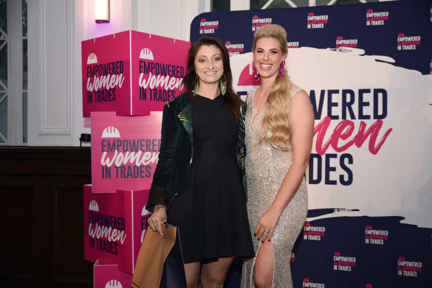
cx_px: 216
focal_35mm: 40
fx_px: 480
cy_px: 144
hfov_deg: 48.4
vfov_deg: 33.4
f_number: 2.8
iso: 640
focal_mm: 40
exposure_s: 1/200
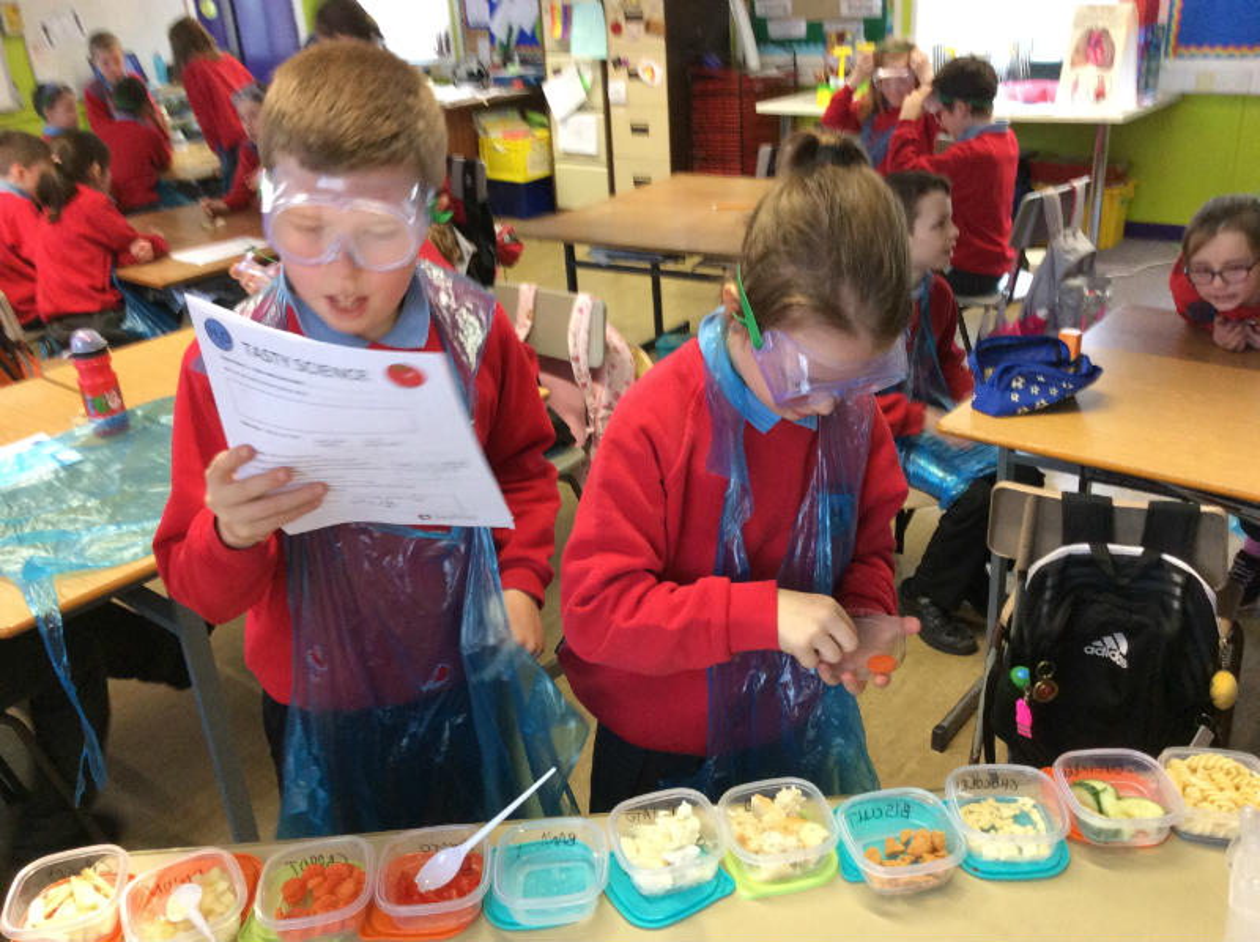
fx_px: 1163
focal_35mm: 32
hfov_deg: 56.9
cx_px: 630
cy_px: 471
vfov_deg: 44.1
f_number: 2.4
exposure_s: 1/25
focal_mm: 3.3
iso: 160
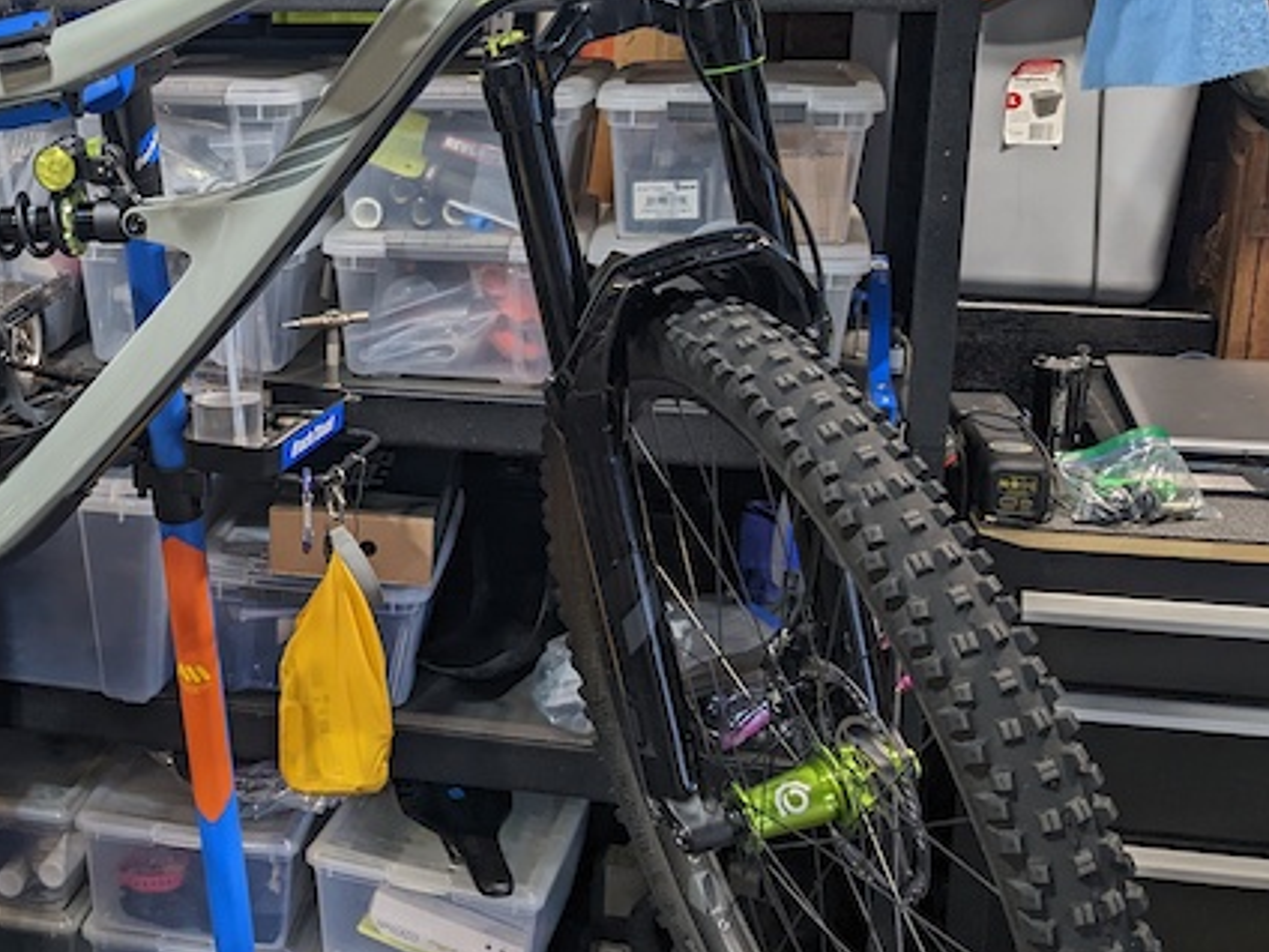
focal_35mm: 51
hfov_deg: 35.7
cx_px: 177
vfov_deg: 28.4
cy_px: 347
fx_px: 1870
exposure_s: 1/120
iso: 108
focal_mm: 4.38
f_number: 1.73
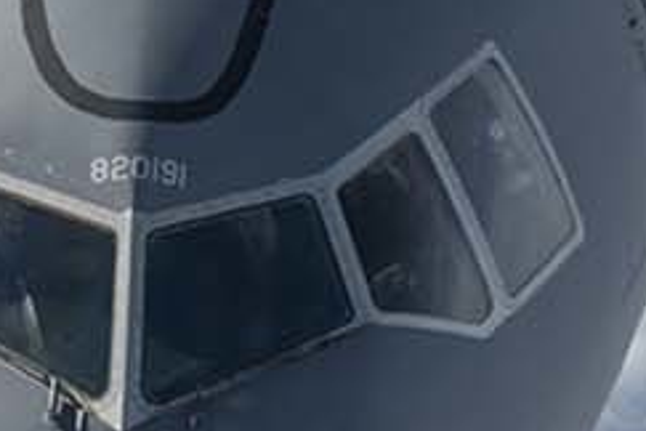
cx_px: -728
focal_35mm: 215
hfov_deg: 8.9
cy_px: -205
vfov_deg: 6.3
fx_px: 3858
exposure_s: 1/200
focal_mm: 29
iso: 31
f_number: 6.3
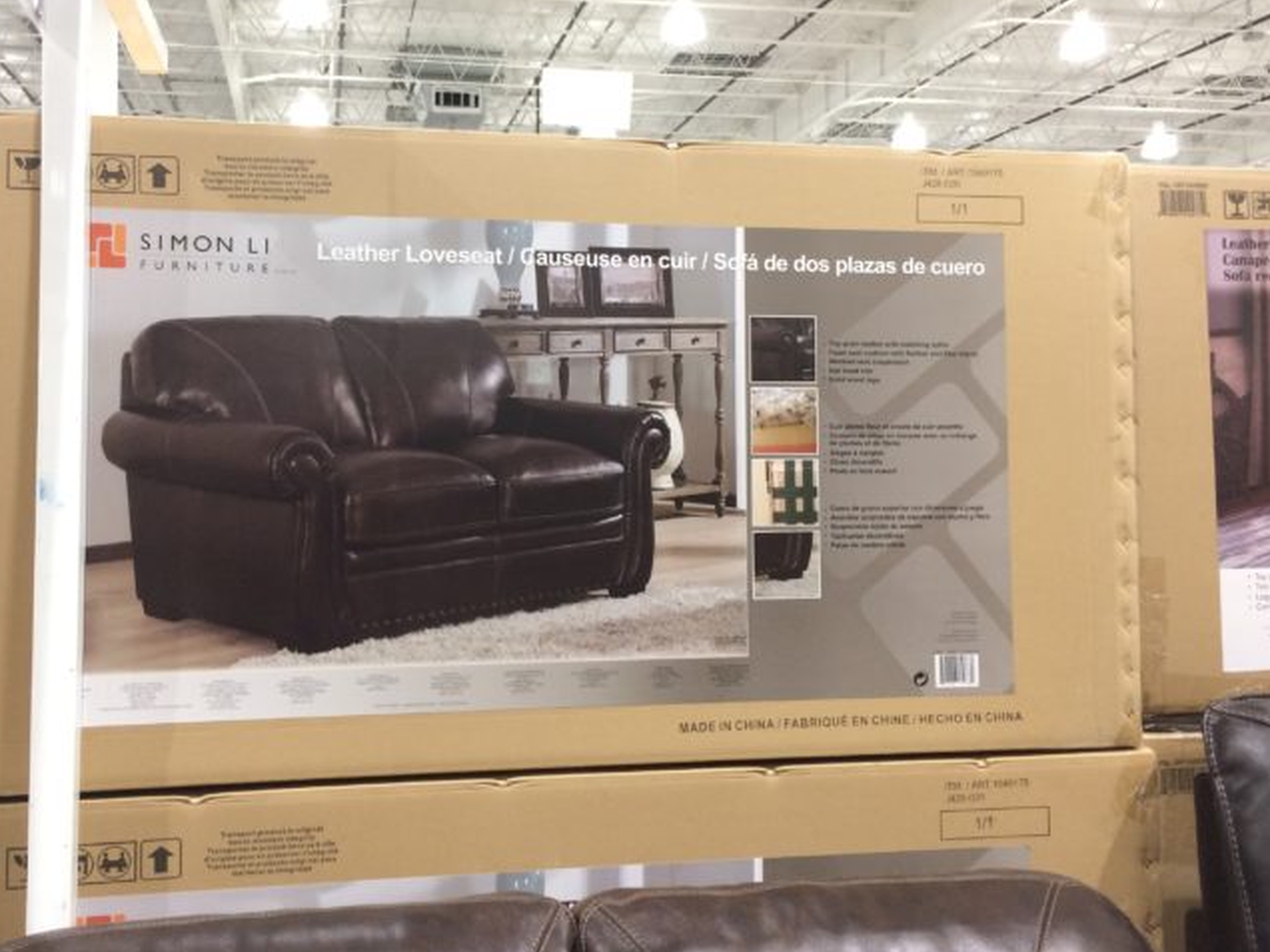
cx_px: 555
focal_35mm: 35
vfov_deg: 40.6
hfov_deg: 52.5
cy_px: 395
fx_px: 1284
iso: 100
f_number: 2.2
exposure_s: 1/30
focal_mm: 4.15
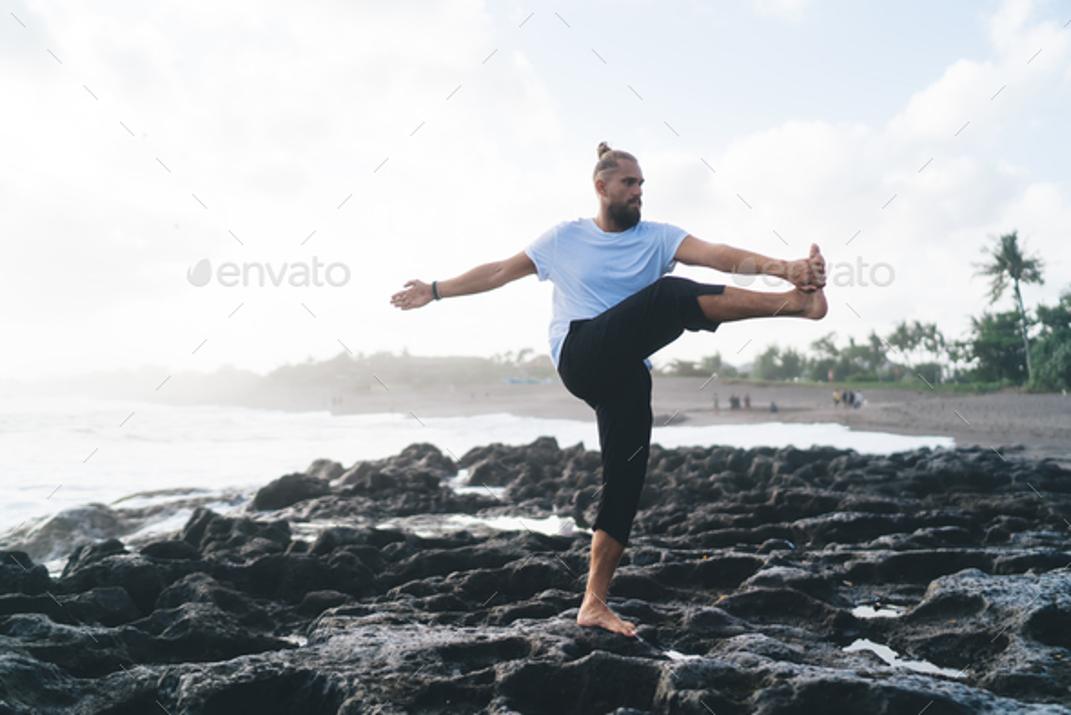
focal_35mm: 35
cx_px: 536
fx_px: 1042
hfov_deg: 54.4
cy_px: 358
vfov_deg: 37.9
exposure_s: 1/2500
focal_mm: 35
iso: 100
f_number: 2
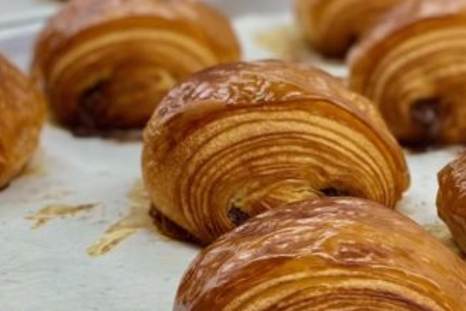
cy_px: 148
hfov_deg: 17.3
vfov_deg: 11.6
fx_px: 1527
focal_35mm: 118
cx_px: 261
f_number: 2
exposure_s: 1/120
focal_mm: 6
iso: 125
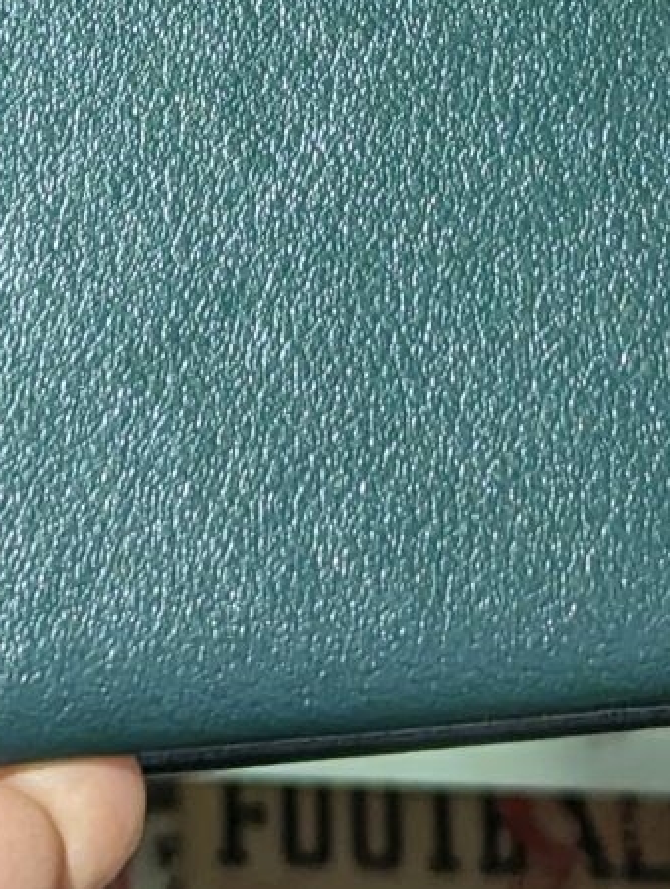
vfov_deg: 8.5
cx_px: 481
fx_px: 5633
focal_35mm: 219
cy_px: -905
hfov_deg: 6.8
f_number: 1.85
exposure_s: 1/90
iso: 368
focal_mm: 6.81
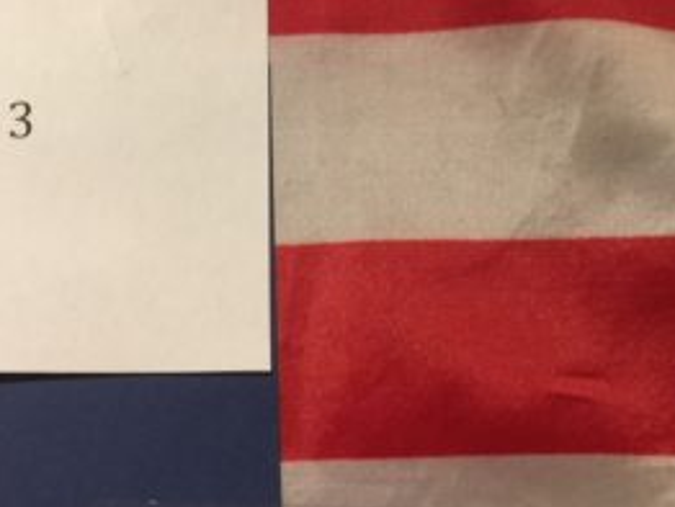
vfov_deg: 16.5
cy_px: 651
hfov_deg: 21.3
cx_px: -149
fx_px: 1659
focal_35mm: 85
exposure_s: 1/15
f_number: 2.2
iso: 40
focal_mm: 4.15
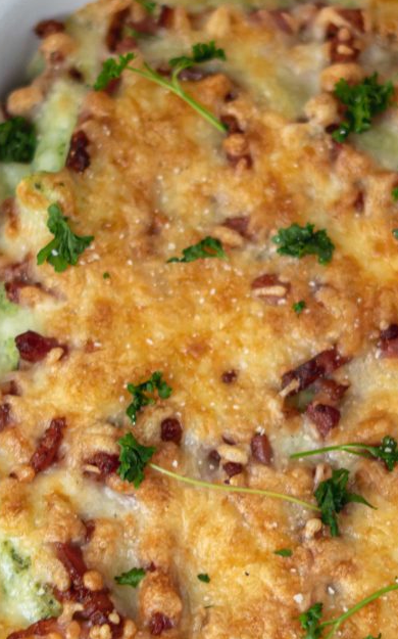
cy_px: 461
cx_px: 201
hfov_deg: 7.0
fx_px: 3266
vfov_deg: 11.1
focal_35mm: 188
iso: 125
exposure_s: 1/80
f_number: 1.8
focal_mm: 50
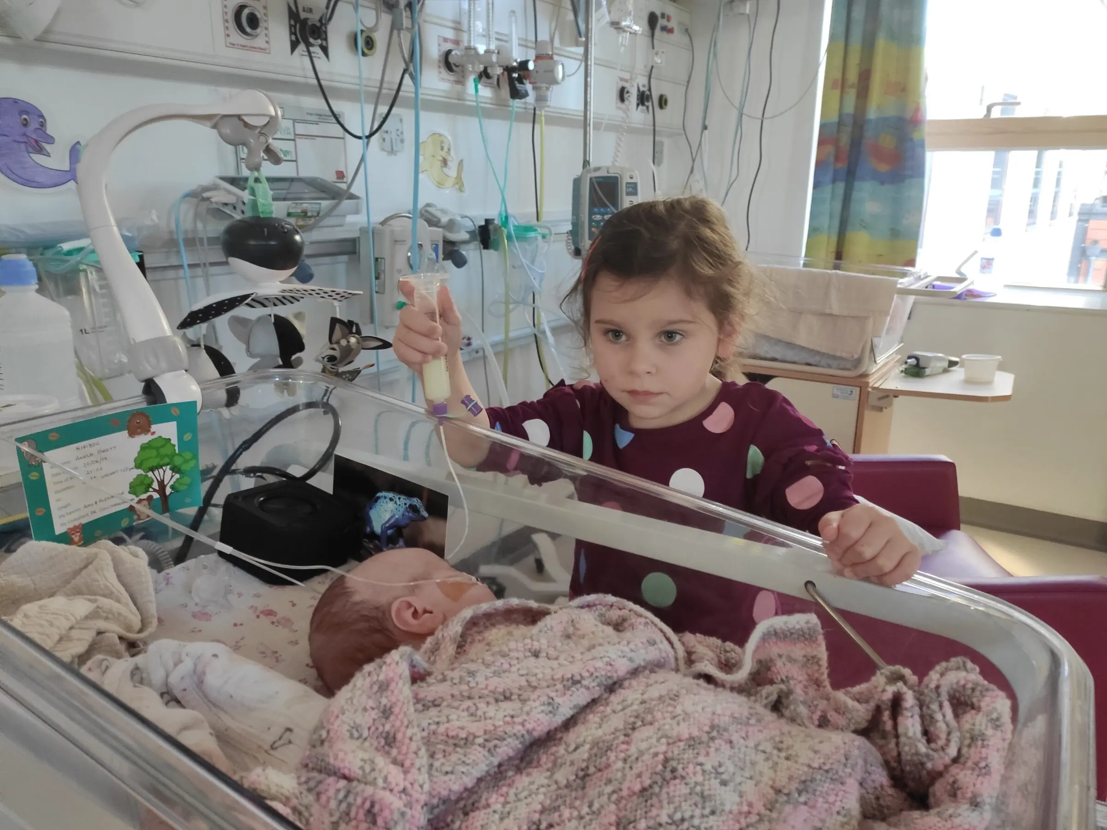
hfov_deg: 69.4
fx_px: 799
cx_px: 554
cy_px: 415
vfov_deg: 54.9
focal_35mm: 25
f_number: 1.79
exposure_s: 1/20
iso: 522
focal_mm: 4.74
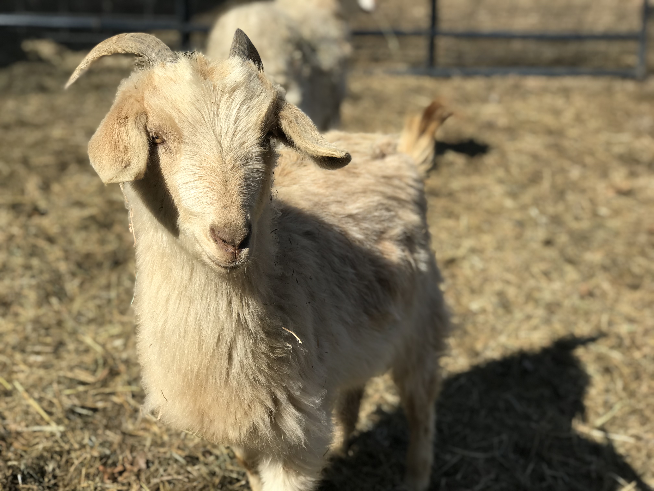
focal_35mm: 57
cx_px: 327
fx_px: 1077
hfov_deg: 33.8
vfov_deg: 25.7
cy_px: 246
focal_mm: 6.6
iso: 20
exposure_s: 1/643
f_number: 2.8
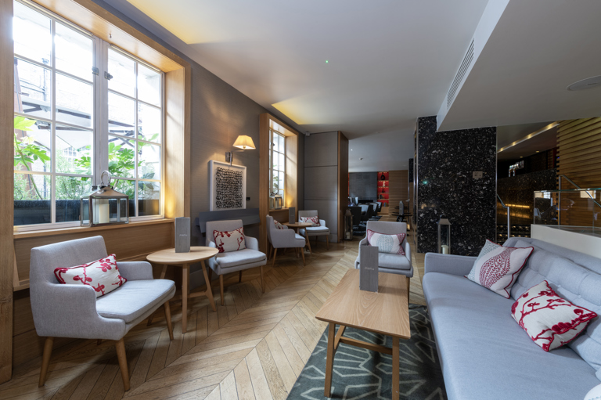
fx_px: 234
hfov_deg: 104.3
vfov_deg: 81.1
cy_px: 200
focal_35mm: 14
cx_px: 300
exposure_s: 2.5
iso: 100
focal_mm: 14
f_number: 16
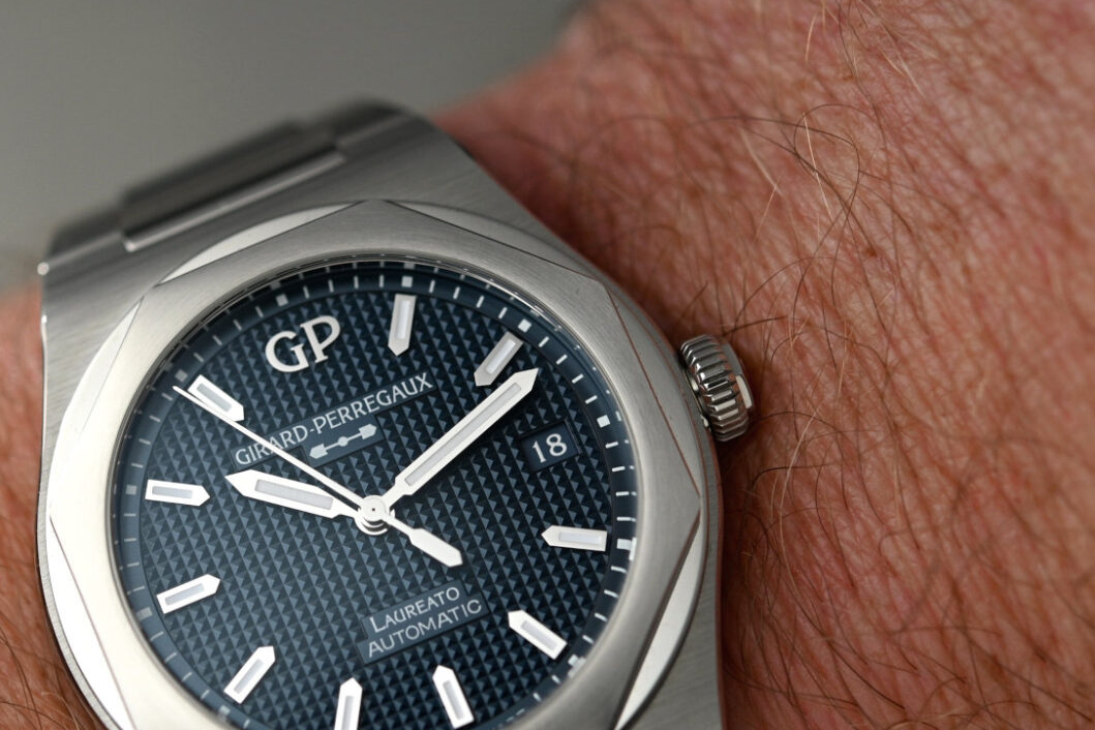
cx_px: 447
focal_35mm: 116
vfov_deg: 11.8
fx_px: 3528
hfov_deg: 17.6
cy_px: 567
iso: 400
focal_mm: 60
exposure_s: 1/2000
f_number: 5
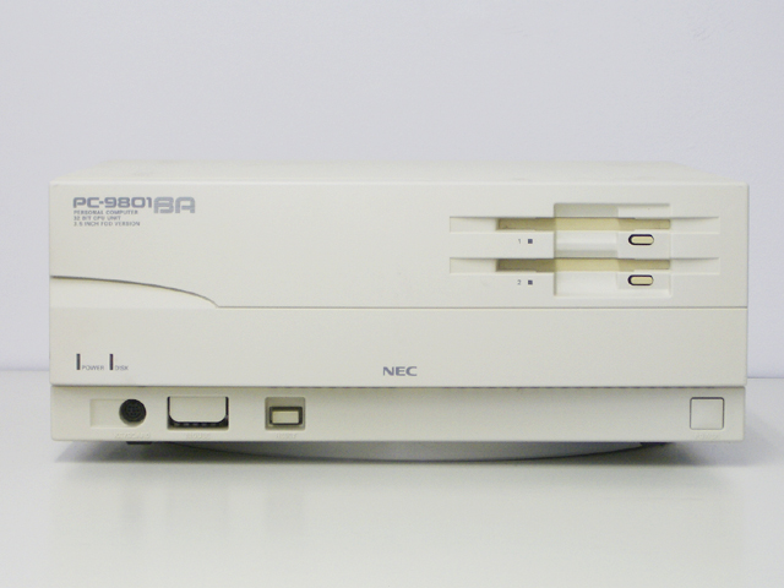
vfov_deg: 14.1
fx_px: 2378
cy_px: 294
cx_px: 392
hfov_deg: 18.7
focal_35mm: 105
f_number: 4.8
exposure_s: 1/8
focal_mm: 17.4
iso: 50
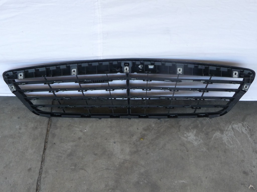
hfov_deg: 41.2
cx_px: 128
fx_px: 342
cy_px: 96
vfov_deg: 31.5
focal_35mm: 46
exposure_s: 1/60
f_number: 3.6
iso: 100
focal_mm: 5.6
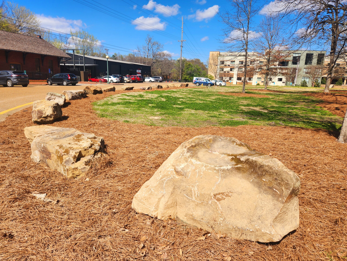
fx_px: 231
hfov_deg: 73.9
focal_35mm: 23
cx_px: 174
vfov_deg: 58.9
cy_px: 130
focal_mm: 5.4
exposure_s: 1/1667
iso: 20
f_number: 1.8
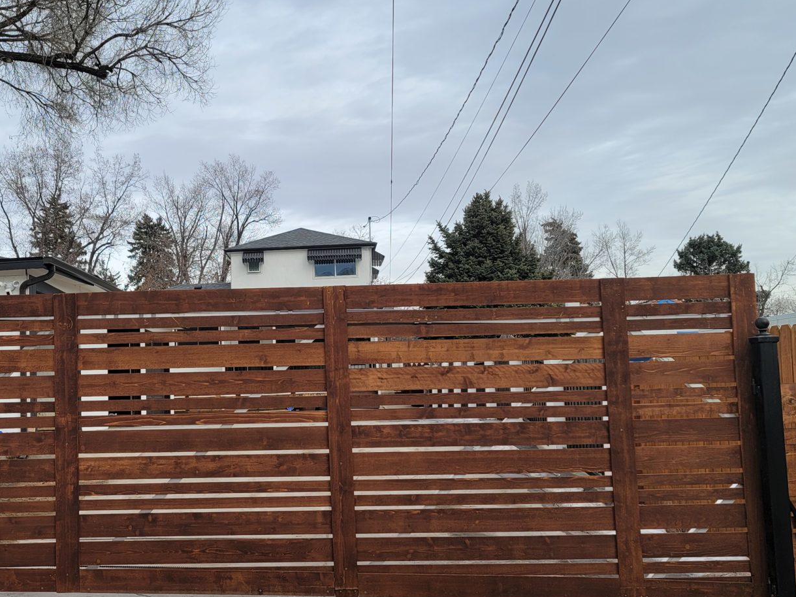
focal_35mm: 42
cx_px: 270
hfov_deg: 44.2
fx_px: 966
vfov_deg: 34.3
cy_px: 333
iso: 20
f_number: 1.8
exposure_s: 1/355
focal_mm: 7
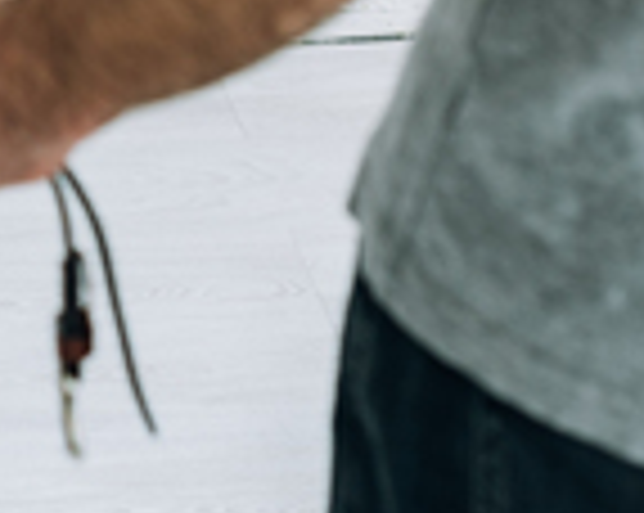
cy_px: -176
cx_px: -297
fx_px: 3693
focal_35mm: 194
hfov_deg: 9.7
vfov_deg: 7.8
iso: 320
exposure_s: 1/160
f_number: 4
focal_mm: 50
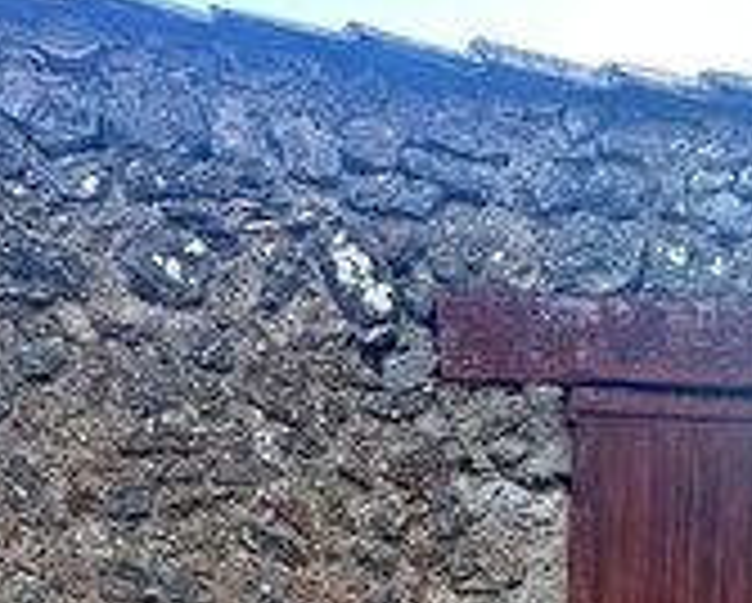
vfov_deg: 24.9
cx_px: 261
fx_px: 958
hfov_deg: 42.4
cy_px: 947
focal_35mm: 43
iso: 50
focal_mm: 2.22
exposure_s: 1/99
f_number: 2.2
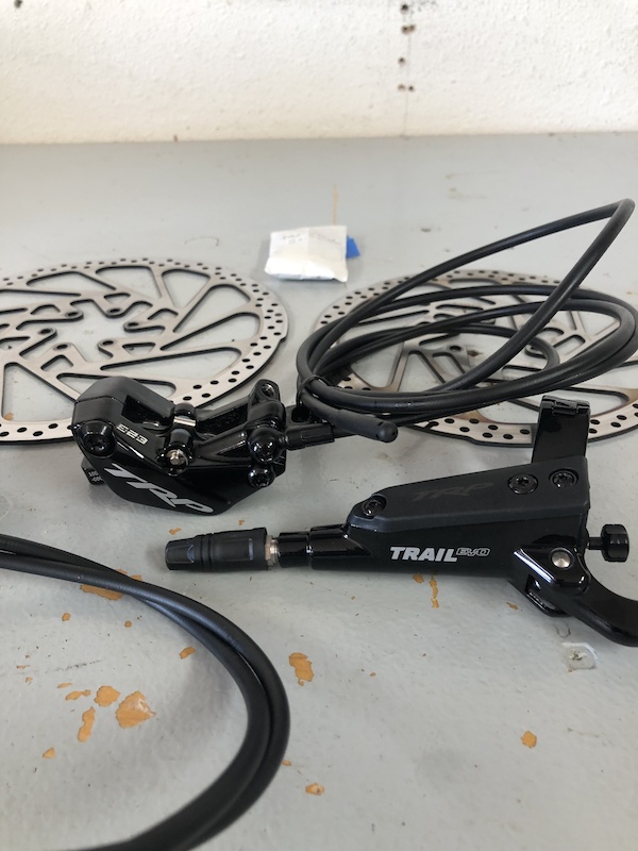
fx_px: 688
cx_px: 319
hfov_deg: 49.7
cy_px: 426
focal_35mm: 28
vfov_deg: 63.4
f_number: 1.8
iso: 40
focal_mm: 4
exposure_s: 1/20
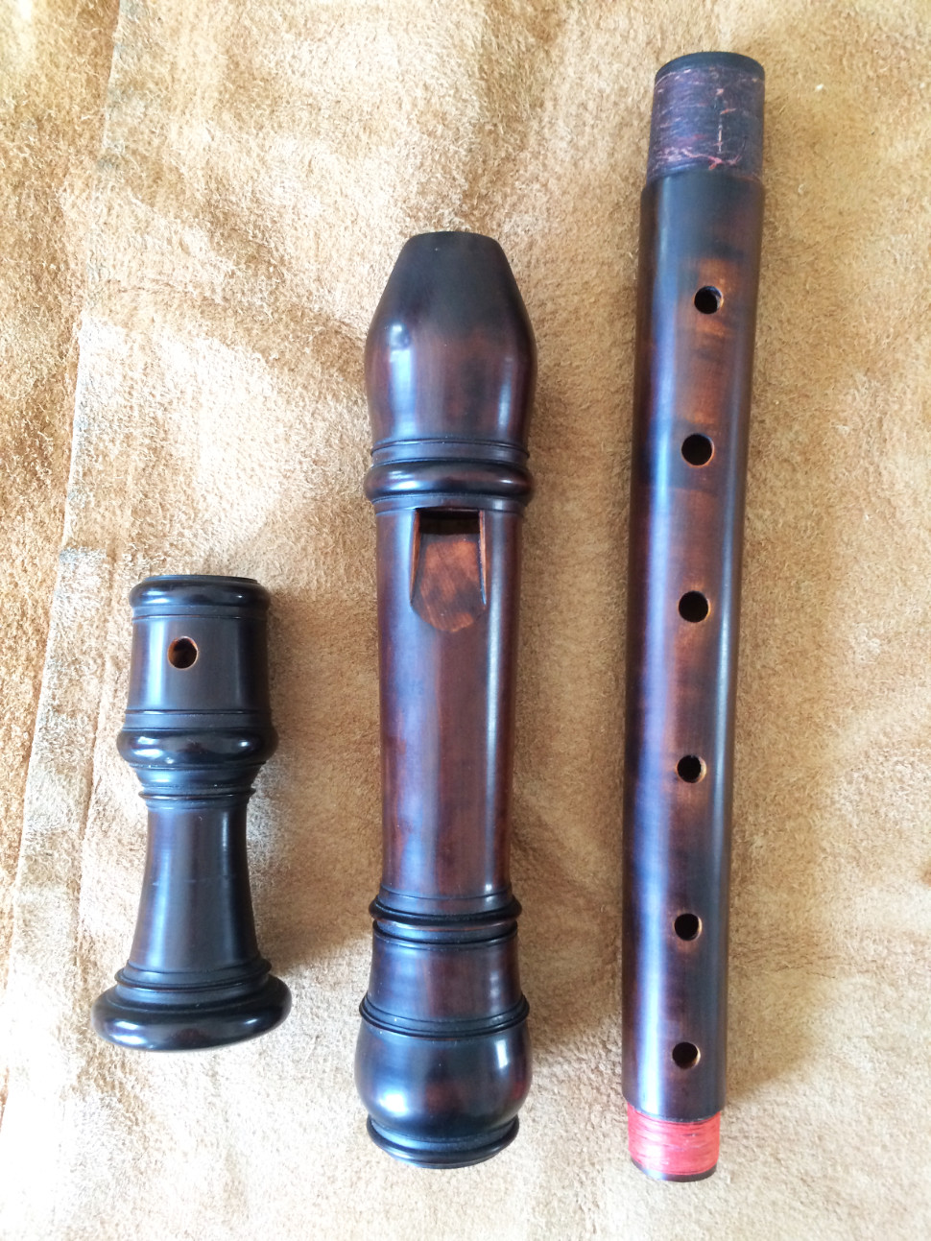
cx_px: 466
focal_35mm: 29
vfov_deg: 61.7
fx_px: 1040
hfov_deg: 48.2
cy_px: 620
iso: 160
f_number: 2.2
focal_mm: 4.2
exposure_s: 1/33
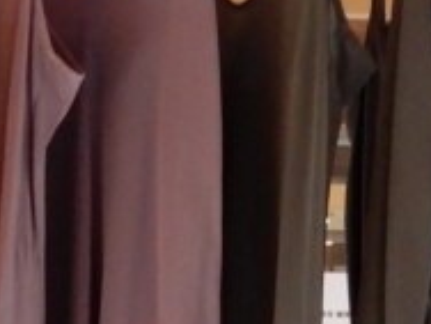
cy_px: 639
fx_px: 1631
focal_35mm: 131
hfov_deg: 15.0
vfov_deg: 10.4
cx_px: 128
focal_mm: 4.3
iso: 400
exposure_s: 1/13
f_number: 3.4
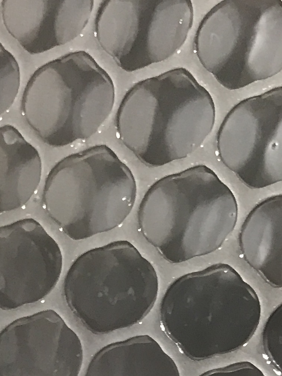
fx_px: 1228
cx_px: -125
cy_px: 699
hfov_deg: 12.5
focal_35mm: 113
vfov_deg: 14.9
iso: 40
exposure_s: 1/20
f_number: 1.8
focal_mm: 3.99
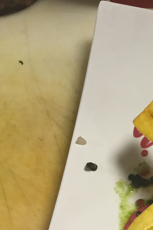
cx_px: 282
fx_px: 497
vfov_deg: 25.1
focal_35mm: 78
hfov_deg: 15.0
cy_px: 214
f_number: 2.2
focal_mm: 4.15
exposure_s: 1/30
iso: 80
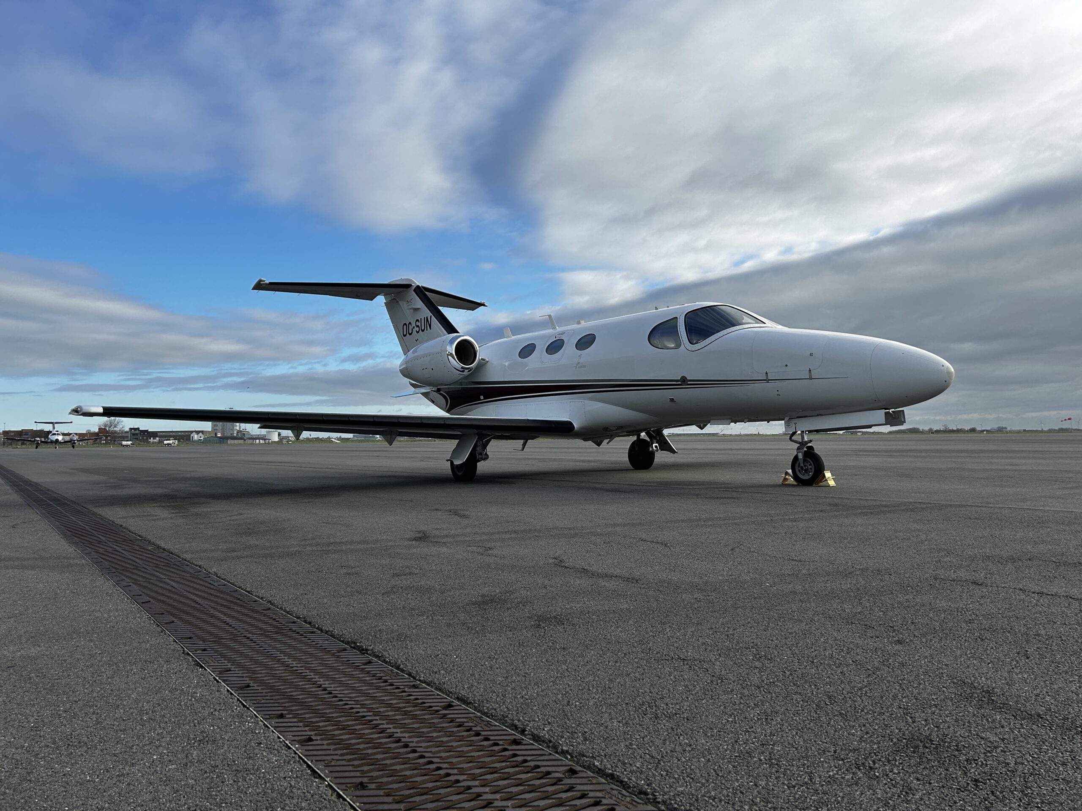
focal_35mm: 26
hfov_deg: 67.3
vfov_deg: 53.1
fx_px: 813
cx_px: 541
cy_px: 406
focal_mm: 5.7
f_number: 1.5
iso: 50
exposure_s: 1/2994
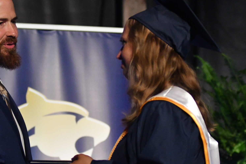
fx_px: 1408
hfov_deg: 10.0
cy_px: 104
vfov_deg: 6.7
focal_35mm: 206
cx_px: 113
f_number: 2.8
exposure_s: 1/640
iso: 7200
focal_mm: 80
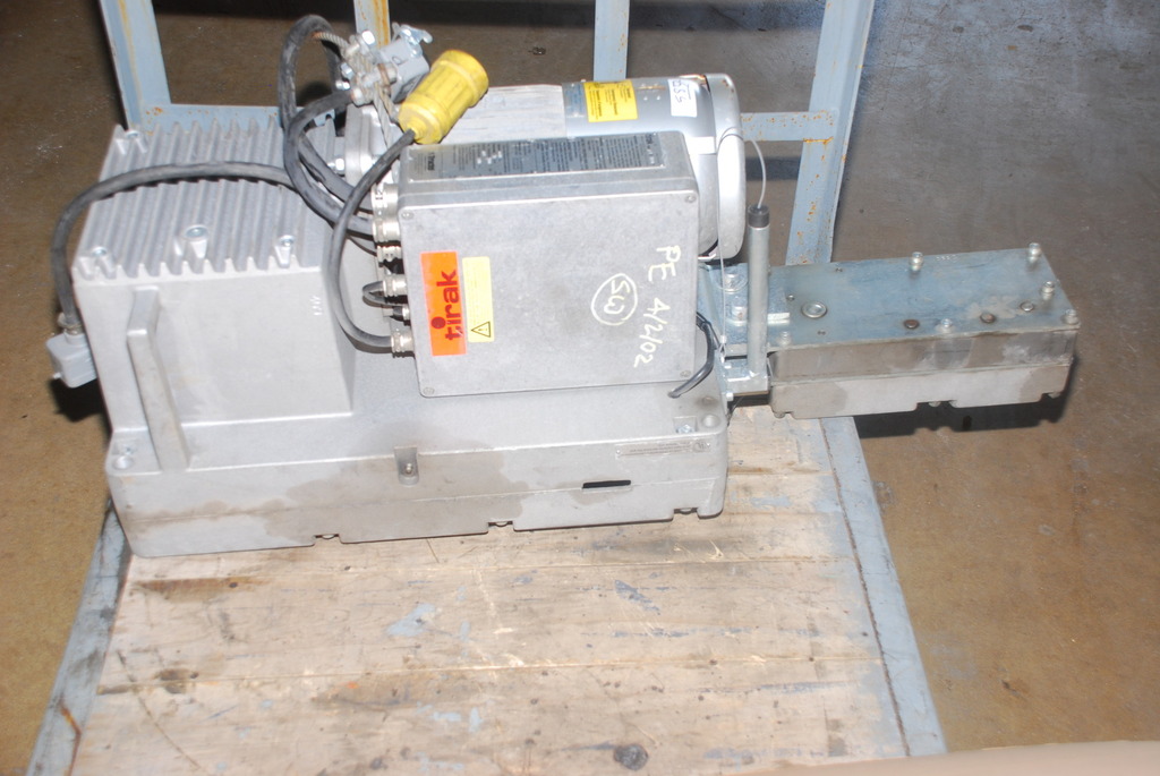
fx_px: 1500
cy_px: 388
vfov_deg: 29.0
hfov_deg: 42.3
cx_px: 580
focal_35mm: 46
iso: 200
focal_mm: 31
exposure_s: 1/60
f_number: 5
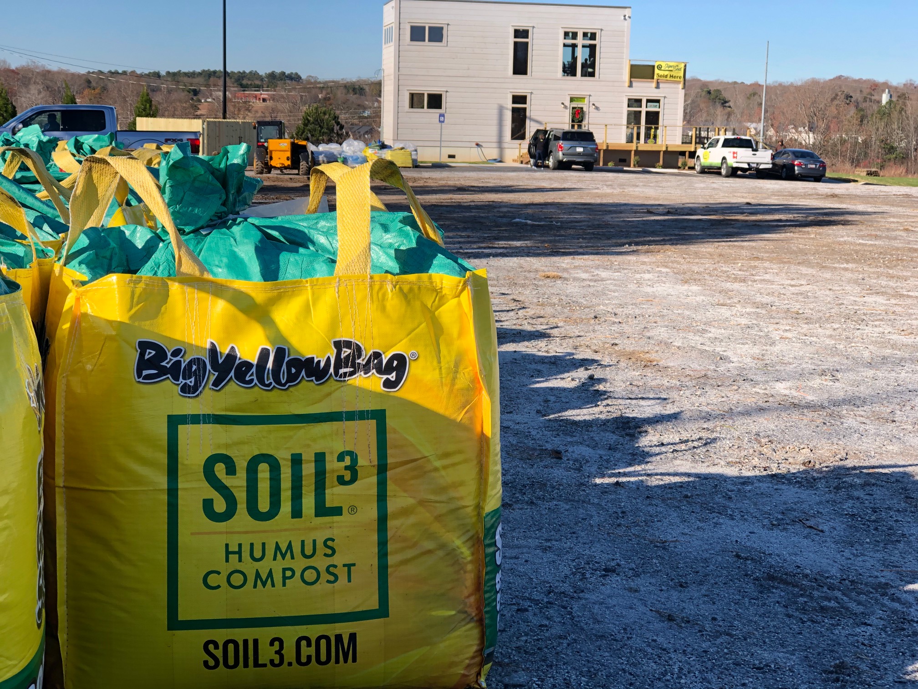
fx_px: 1512
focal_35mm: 57
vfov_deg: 25.7
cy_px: 344
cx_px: 459
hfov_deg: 33.8
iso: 20
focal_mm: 6.6
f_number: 2.8
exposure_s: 1/307
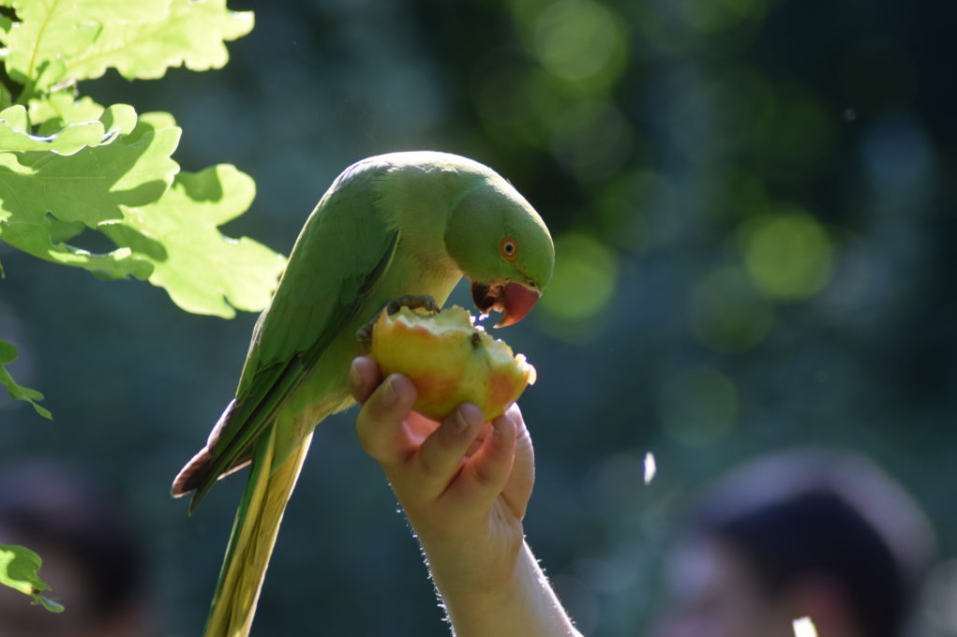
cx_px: 479
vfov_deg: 4.8
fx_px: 7600
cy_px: 319
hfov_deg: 7.2
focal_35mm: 286
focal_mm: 190
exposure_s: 1/250
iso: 200
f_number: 5.6
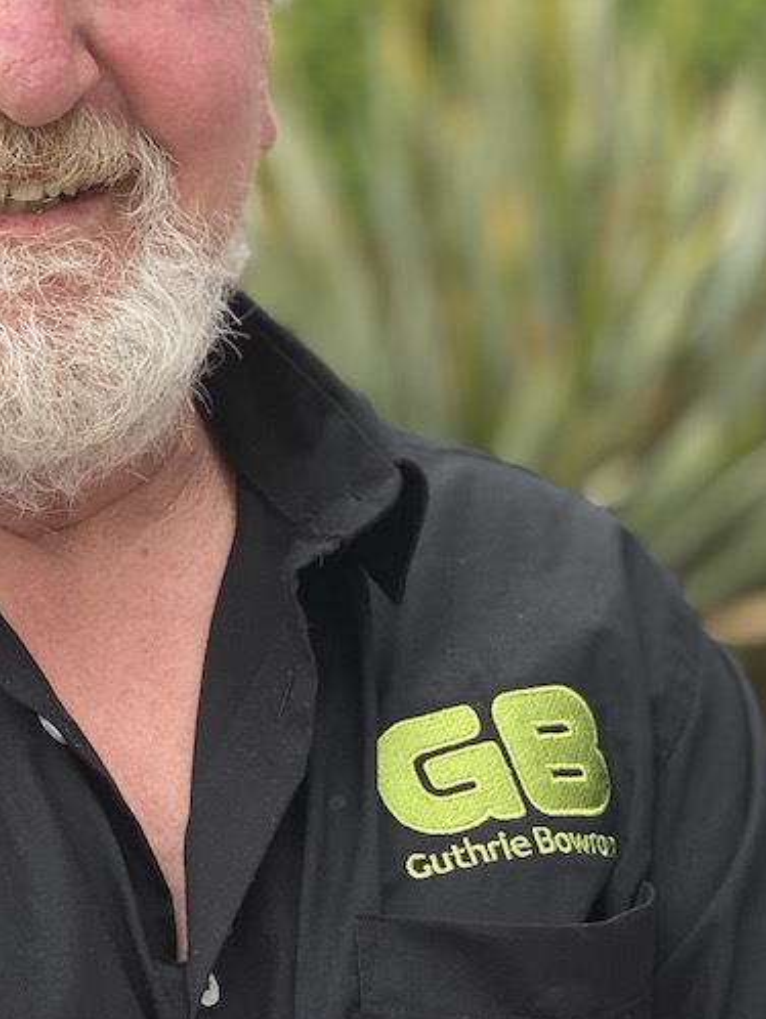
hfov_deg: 10.6
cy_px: 638
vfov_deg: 14.2
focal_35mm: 139
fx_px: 4098
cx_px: 136
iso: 32
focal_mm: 6
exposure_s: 1/122
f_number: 2
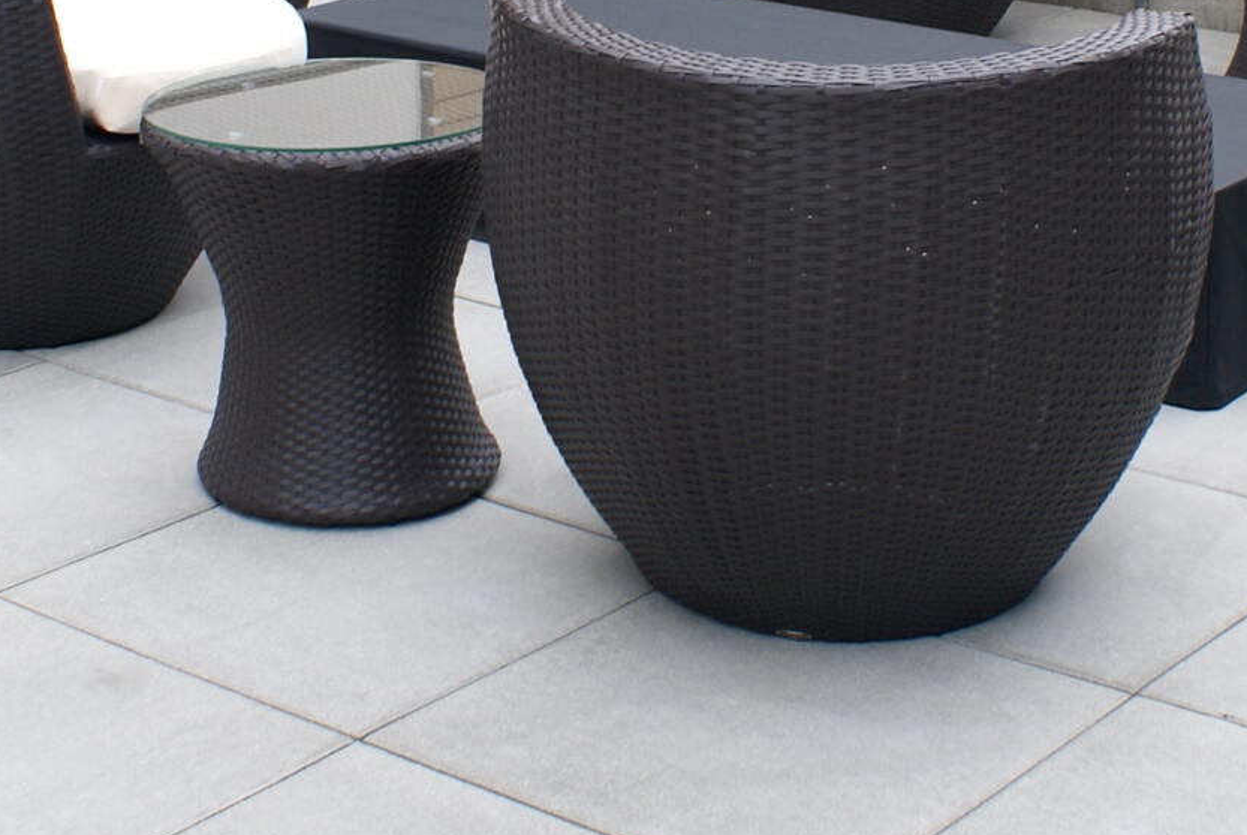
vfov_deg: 16.1
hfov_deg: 24.4
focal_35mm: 83
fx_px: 2879
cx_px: 711
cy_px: -66
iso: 100
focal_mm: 18
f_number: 6.3
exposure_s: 1/50
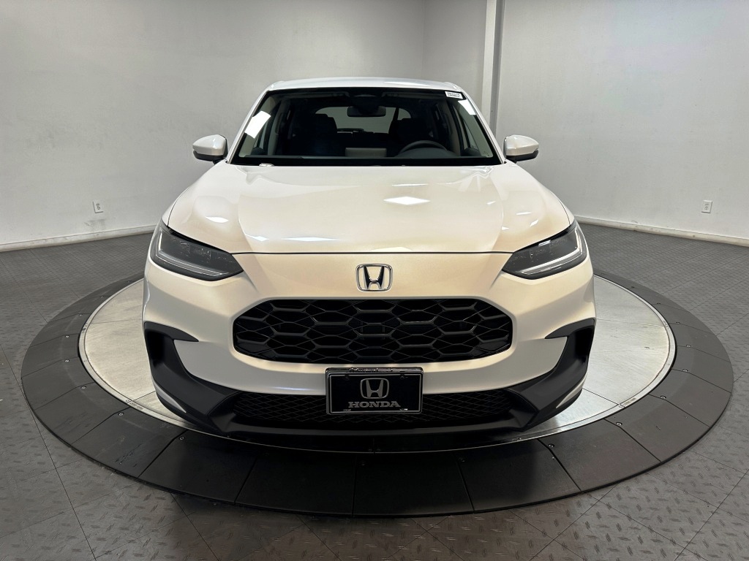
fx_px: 519
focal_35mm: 24
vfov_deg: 56.8
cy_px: 280
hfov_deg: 71.6
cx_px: 374
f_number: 1.78
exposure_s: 1/60
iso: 160
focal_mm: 6.86
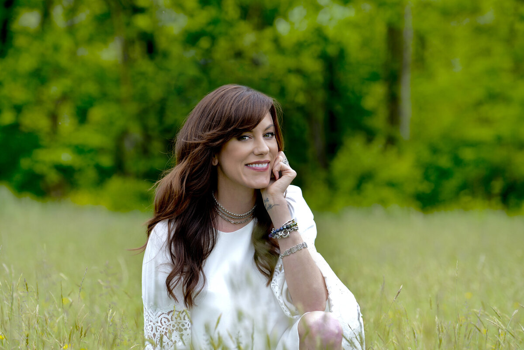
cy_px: 175
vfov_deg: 12.2
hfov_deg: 18.3
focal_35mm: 112
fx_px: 1631
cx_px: 262
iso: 160
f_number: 5
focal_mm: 112
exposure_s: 1/400
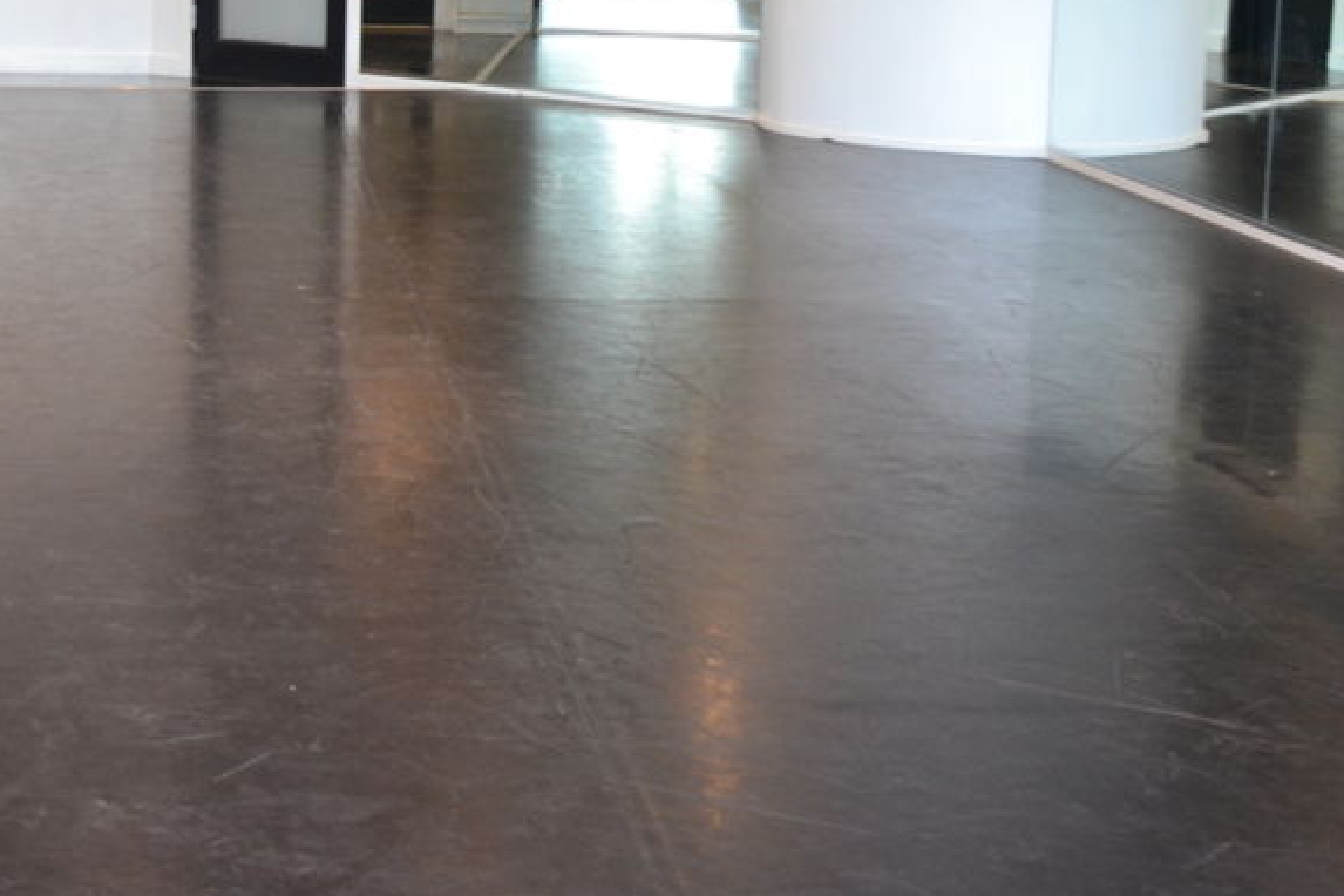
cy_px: 179
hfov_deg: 28.6
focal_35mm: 66
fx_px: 2464
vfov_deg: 20.4
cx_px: 7
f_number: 6.3
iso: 560
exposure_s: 1/15
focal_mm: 18
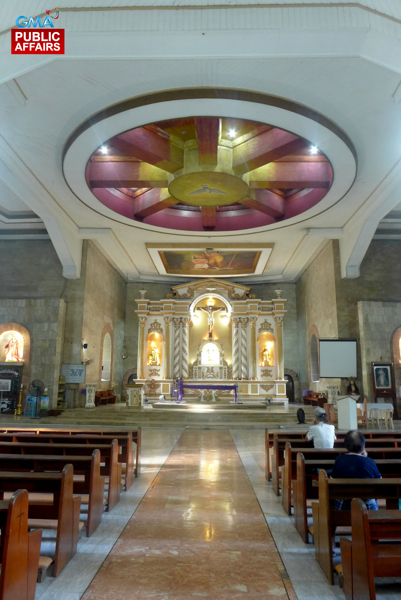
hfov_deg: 53.2
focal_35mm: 24
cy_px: 300
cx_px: 200
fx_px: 401
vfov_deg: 73.7
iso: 400
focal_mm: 4.7
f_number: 3.2
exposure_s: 1/8
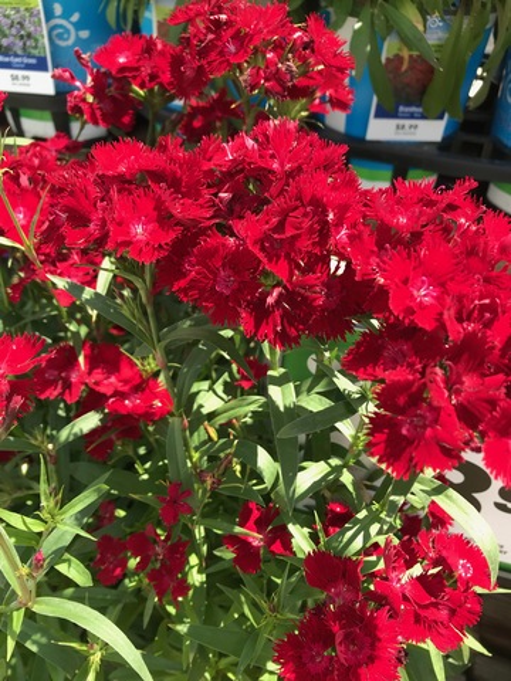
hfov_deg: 49.7
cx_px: 256
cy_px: 340
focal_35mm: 28
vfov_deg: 63.4
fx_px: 551
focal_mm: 3.99
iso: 20
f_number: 1.8
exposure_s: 1/404
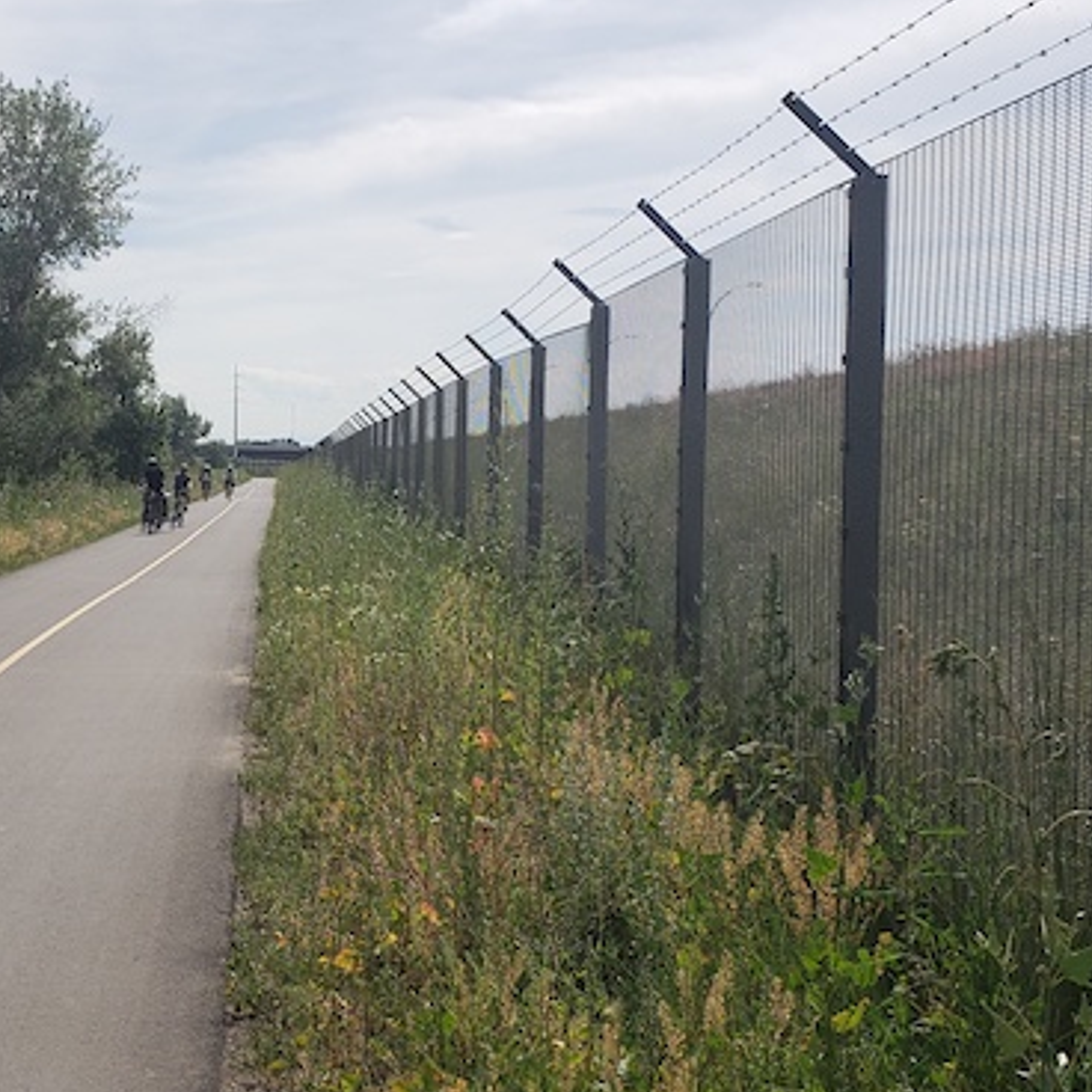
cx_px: 178
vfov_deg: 34.0
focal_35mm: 50
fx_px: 1785
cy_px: 528
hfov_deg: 32.8
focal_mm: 4.3
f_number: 2.4
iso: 50
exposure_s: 1/2111
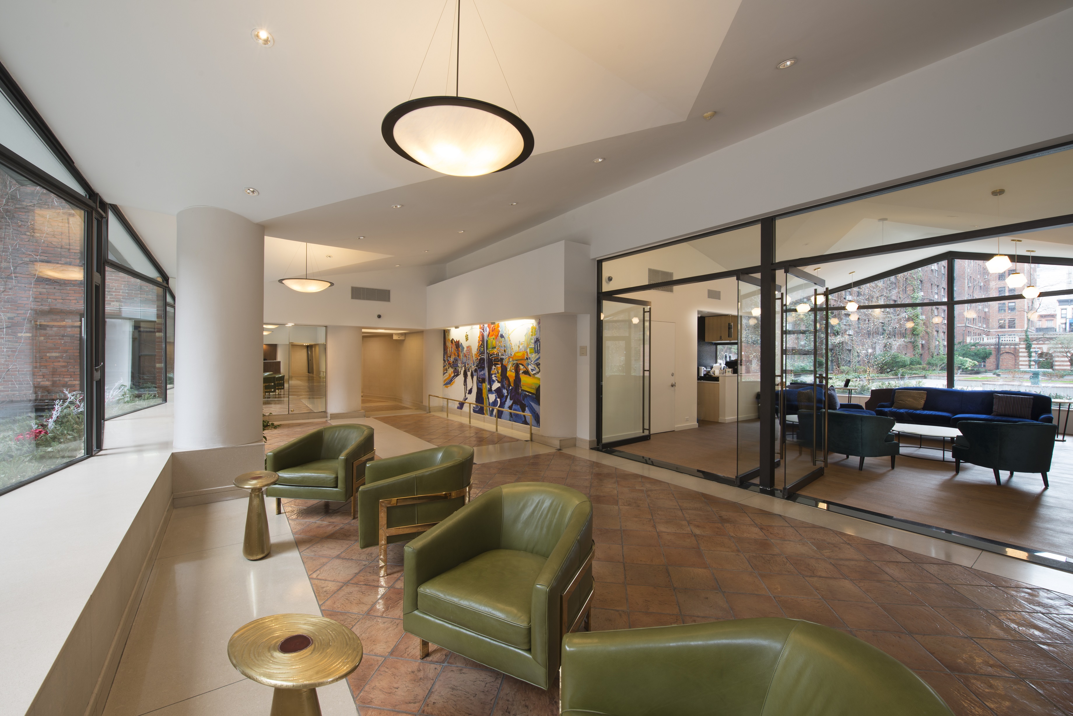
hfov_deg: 104.2
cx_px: 536
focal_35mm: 14
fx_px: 417
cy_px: 358
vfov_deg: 81.2
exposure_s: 1/1.67
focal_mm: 14
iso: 100
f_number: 11
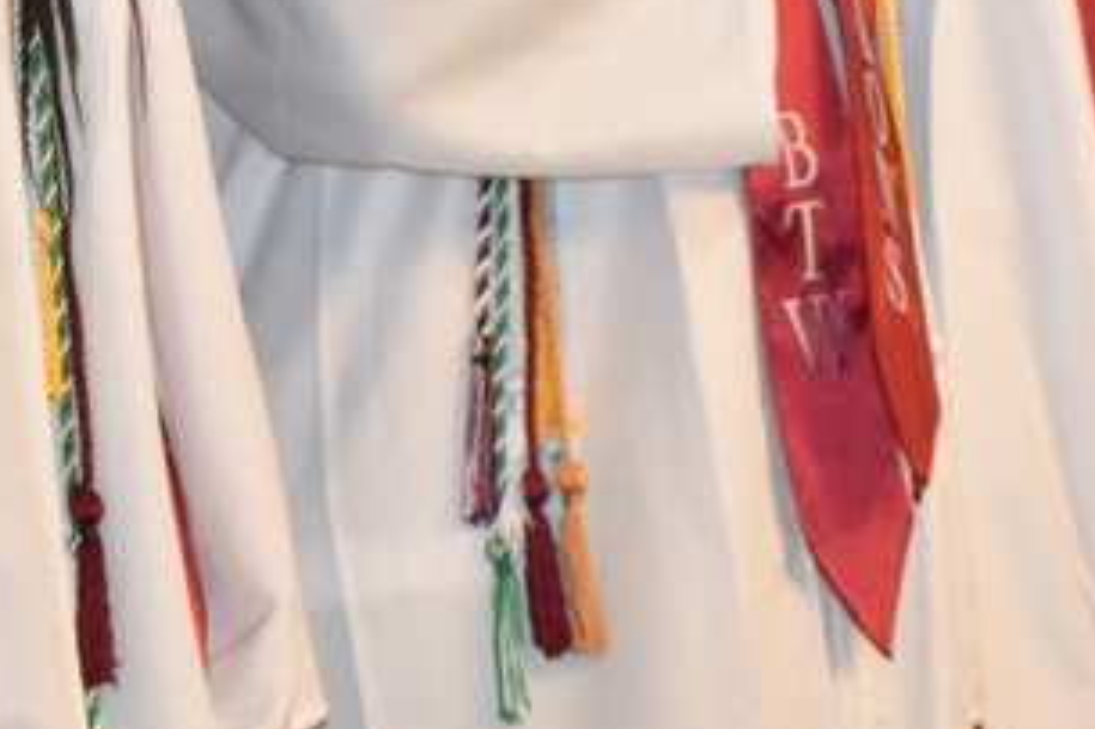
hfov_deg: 5.0
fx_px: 12555
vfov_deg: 3.3
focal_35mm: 413
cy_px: -232
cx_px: 302
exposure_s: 1/160
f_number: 4.5
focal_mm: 82
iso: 800
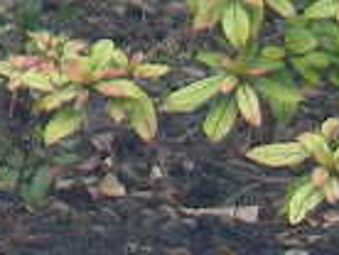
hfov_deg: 1.2
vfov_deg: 0.9
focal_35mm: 1706
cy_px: 569
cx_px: 717
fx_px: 16736
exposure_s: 1/60
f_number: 3.5
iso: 143
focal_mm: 38.3
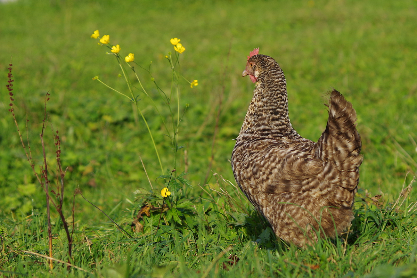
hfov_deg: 11.4
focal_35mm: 180
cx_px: 208
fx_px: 2085
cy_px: 139
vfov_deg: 7.6
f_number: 5.6
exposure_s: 1/500
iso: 200
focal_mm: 120
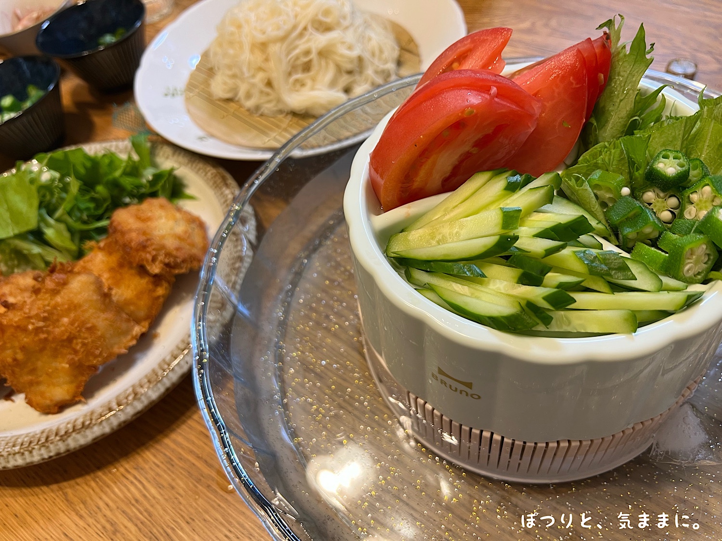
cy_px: 270
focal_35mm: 26
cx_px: 361
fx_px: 542
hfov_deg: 67.3
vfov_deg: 53.1
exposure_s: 1/50
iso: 80
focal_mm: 5.7
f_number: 1.5
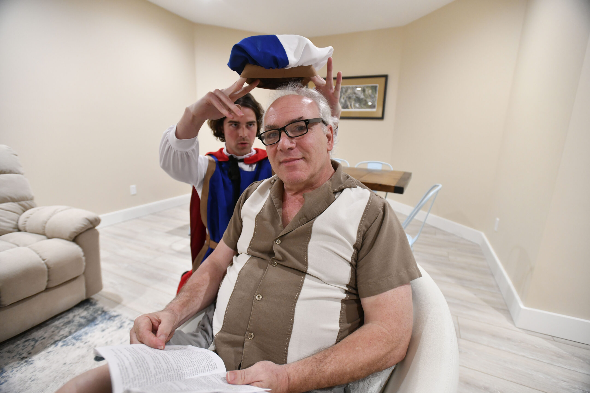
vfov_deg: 70.4
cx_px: 295
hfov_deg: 93.3
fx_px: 279
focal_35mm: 17
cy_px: 196
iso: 1600
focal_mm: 17
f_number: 3.5
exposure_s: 1/50
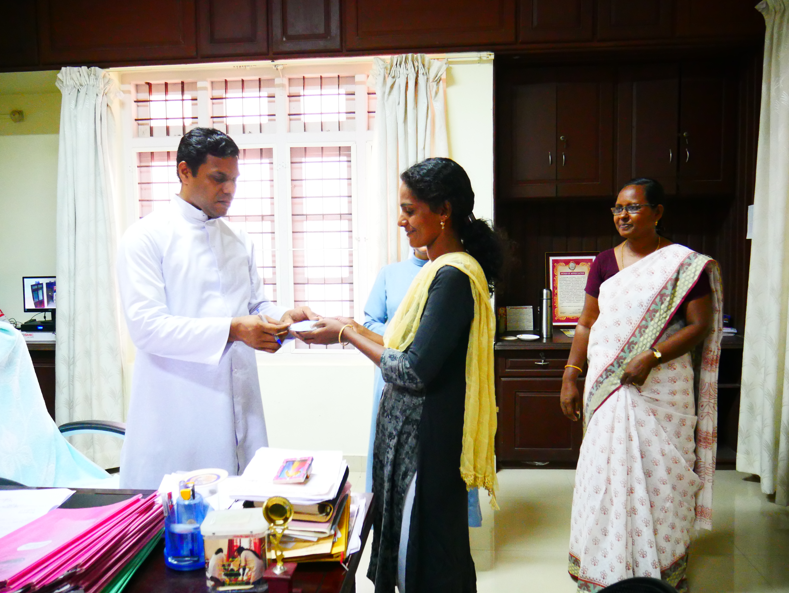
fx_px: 638
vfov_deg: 49.8
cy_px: 296
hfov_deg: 63.4
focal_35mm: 28
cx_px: 394
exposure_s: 1/40
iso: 3200
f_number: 3.5
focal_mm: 14
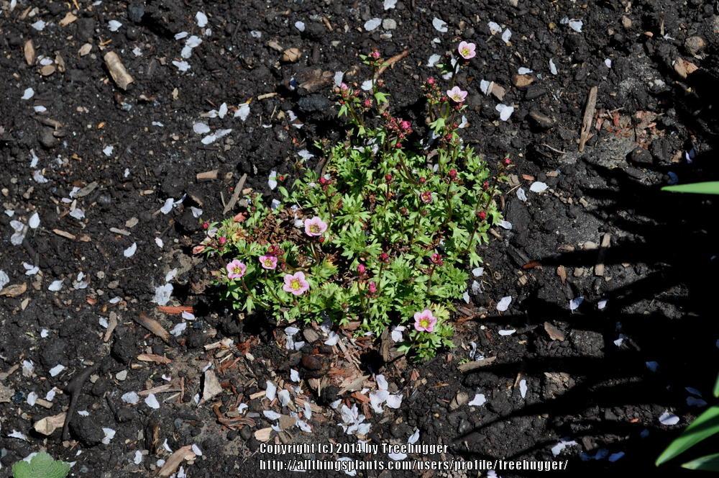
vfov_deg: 16.5
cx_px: 360
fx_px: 1646
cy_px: 239
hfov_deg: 24.6
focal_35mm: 82
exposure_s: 1/400
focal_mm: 55
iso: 200
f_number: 8
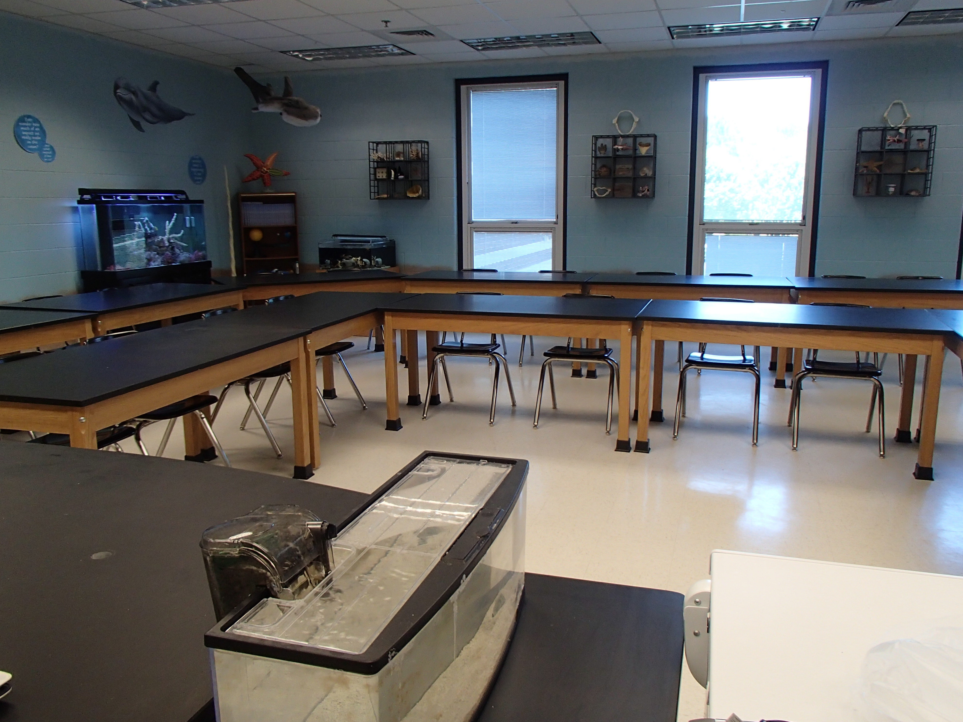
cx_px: 482
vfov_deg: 49.7
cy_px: 361
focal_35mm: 28
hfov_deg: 63.4
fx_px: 779
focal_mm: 5
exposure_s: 1/60
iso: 200
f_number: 3.9
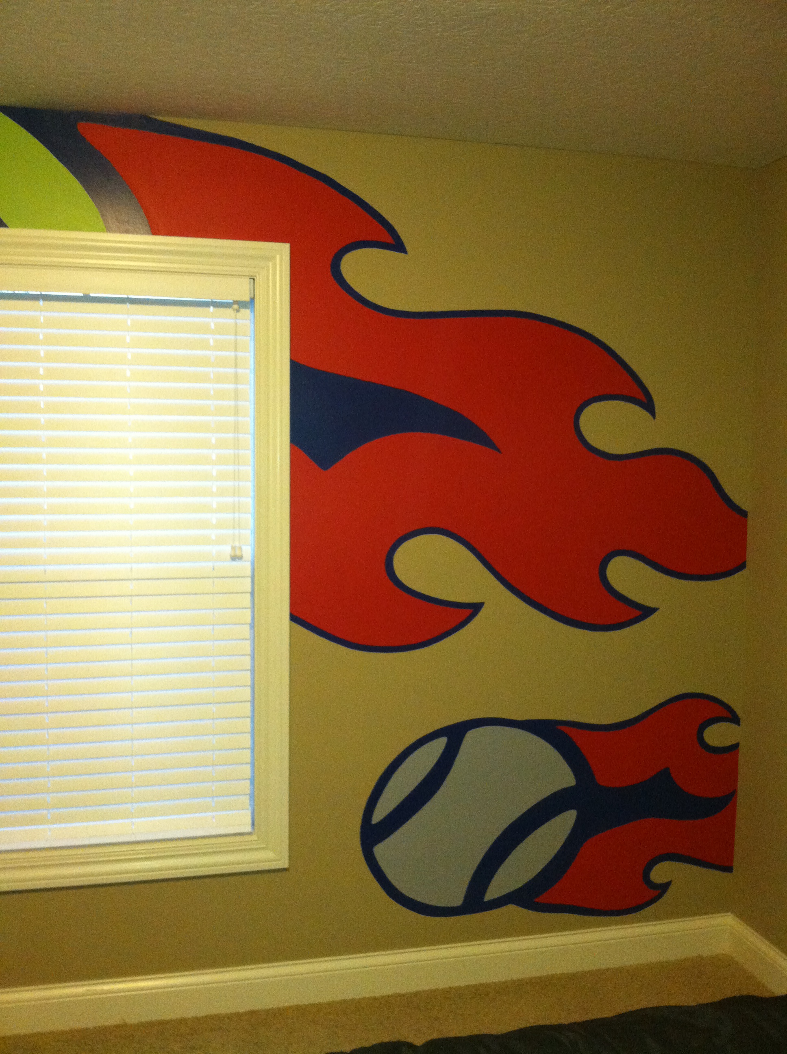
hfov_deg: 40.6
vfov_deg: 52.7
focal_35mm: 35
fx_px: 1064
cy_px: 527
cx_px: 394
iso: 500
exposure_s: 1/15
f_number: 2.8
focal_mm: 3.85
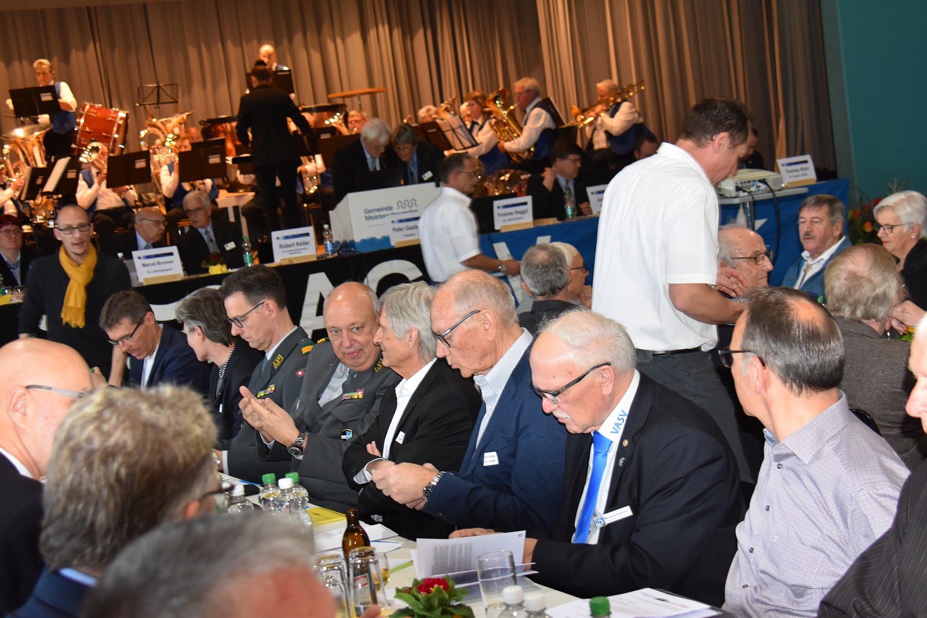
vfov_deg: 20.6
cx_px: 464
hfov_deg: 30.5
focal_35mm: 66
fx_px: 1700
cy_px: 309
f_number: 5
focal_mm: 44
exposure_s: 1/80
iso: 800
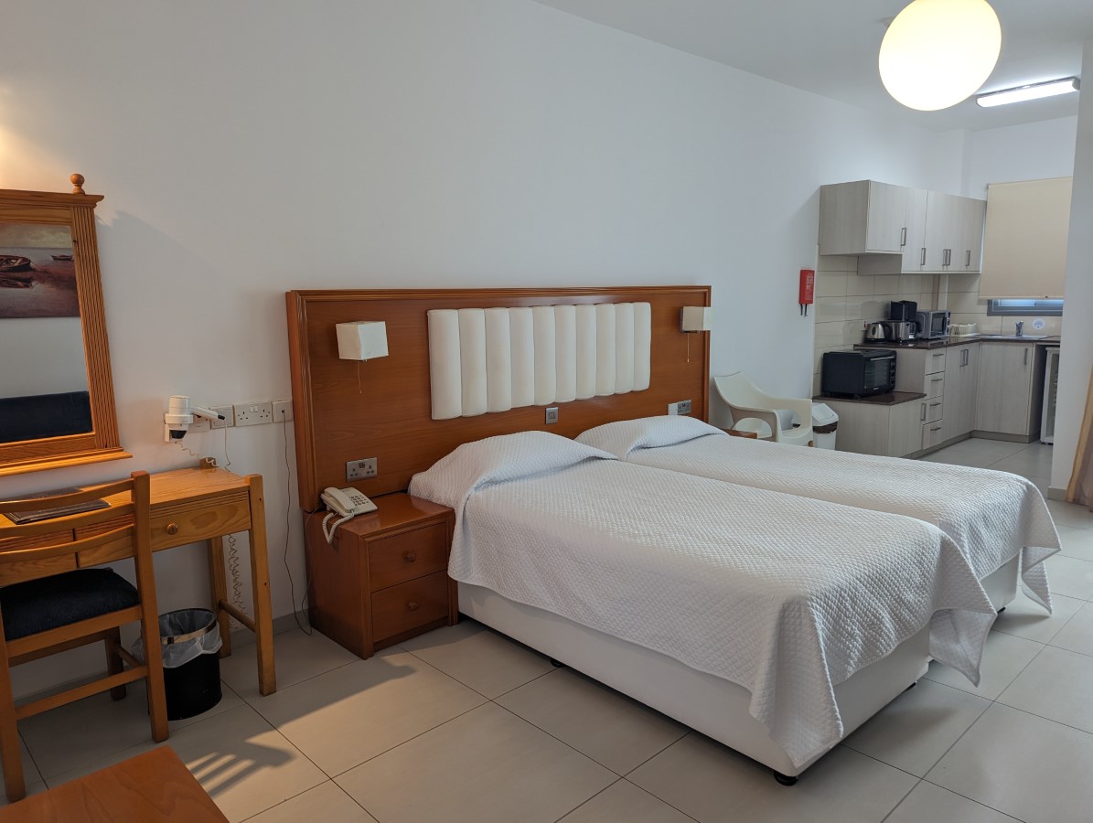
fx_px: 759
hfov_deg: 71.5
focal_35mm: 24
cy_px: 412
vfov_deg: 56.9
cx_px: 546
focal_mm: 6.81
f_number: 1.85
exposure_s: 1/25
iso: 69
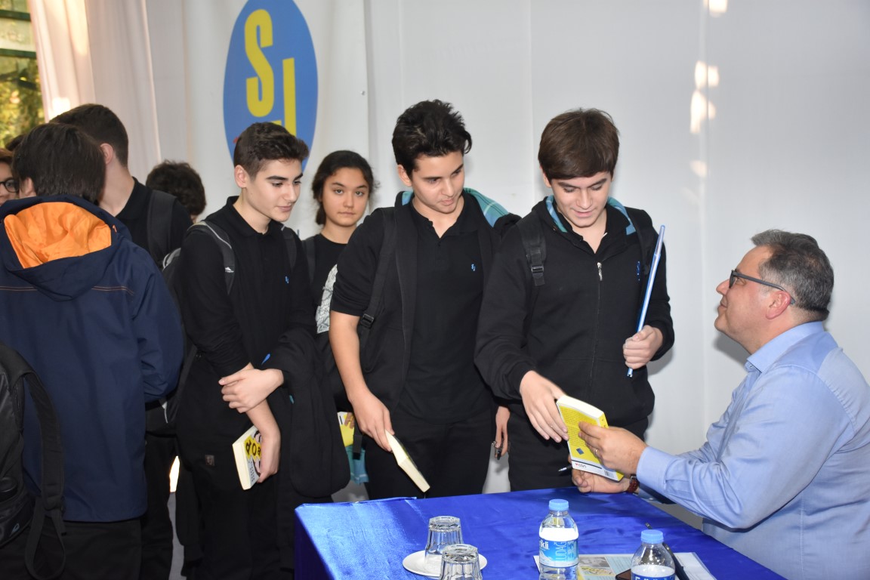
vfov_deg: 28.1
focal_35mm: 48
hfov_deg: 41.1
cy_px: 290
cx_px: 435
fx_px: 1160
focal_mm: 32
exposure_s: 1/60
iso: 900
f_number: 4
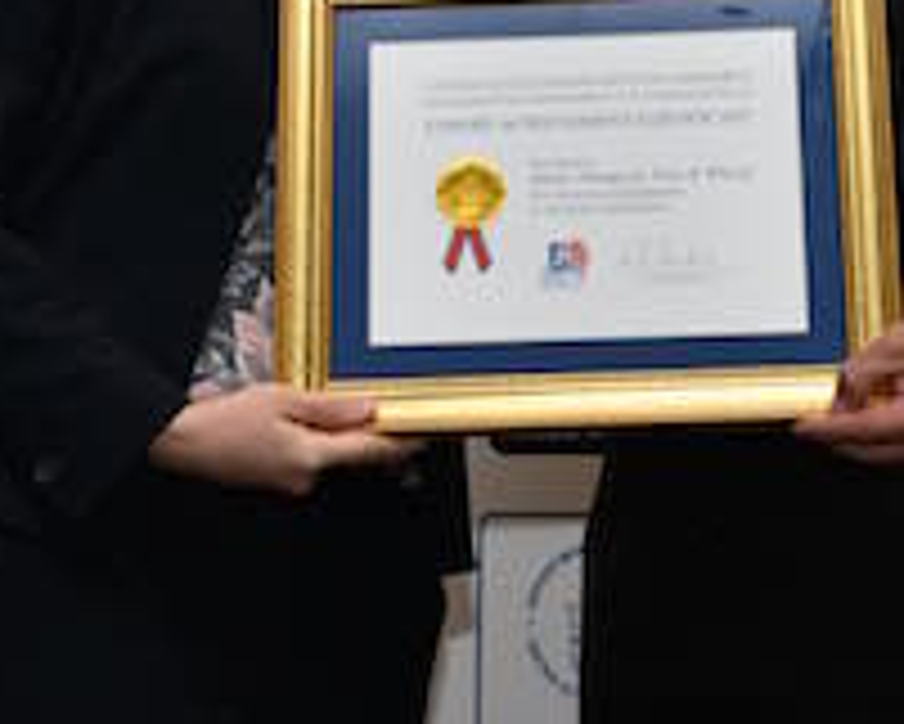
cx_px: 562
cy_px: -130
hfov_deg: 13.7
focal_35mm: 140
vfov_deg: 10.9
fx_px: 3748
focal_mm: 50
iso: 400
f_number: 4.5
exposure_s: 1/125
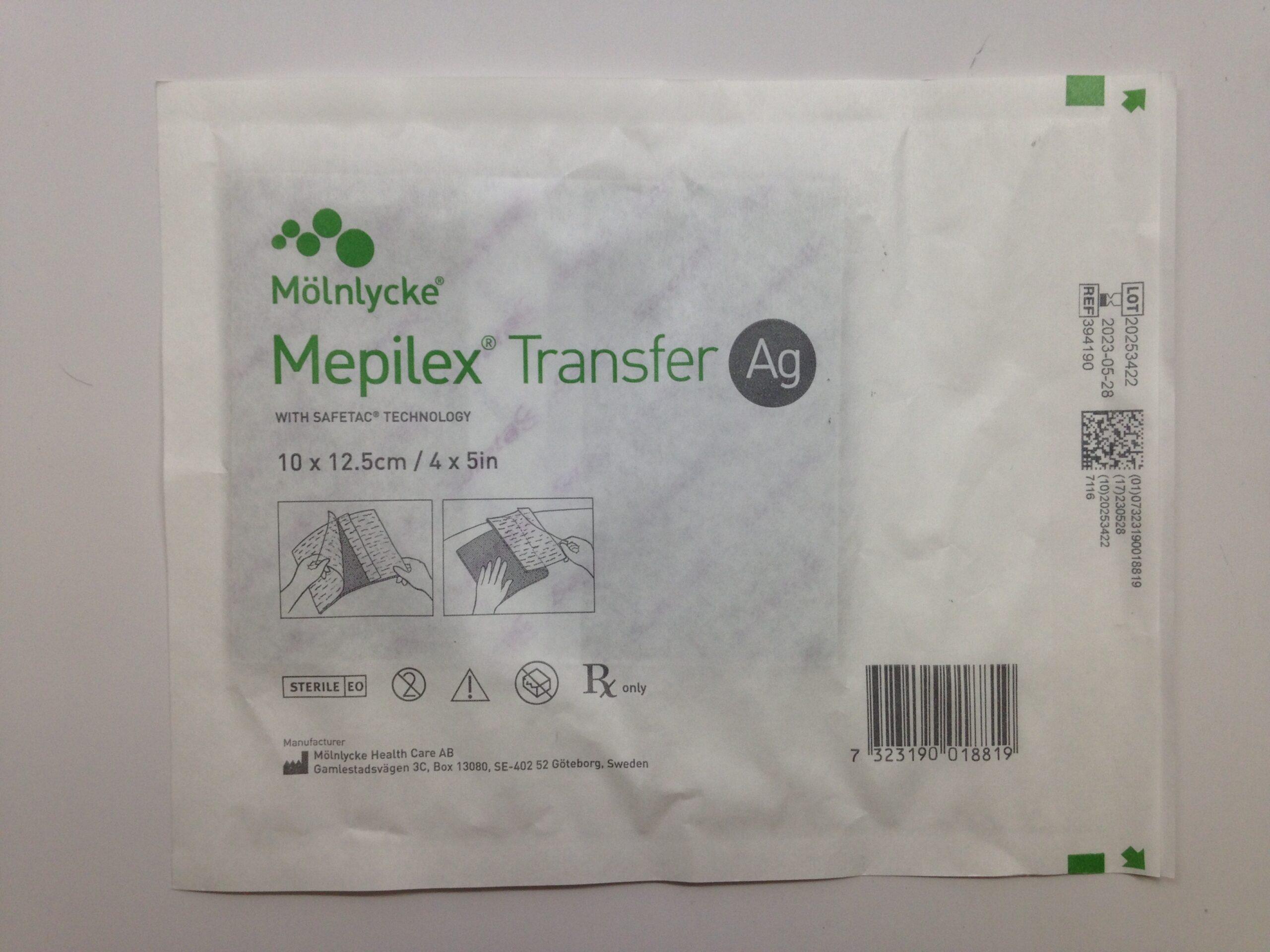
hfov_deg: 55.4
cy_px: 476
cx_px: 635
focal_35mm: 33
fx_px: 1211
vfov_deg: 42.9
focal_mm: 4.12
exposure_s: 1/60
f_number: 2.4
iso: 50
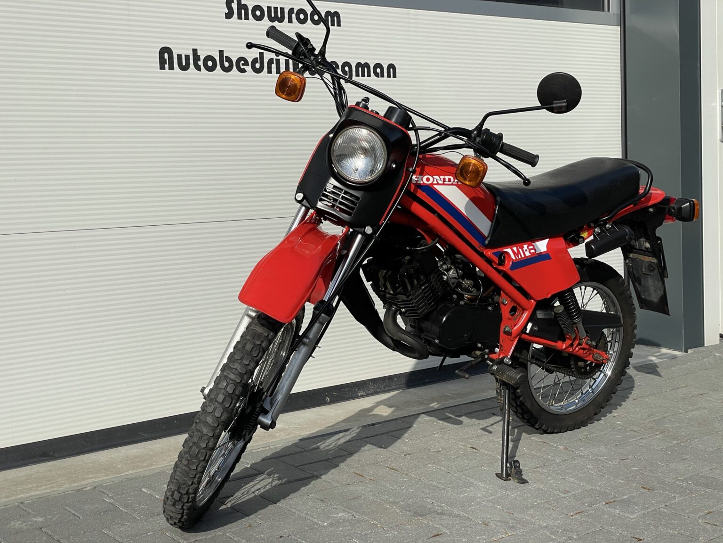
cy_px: 272
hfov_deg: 36.8
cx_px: 362
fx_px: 1086
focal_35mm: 52
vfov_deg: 28.0
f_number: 2
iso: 25
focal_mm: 6
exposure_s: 1/2398
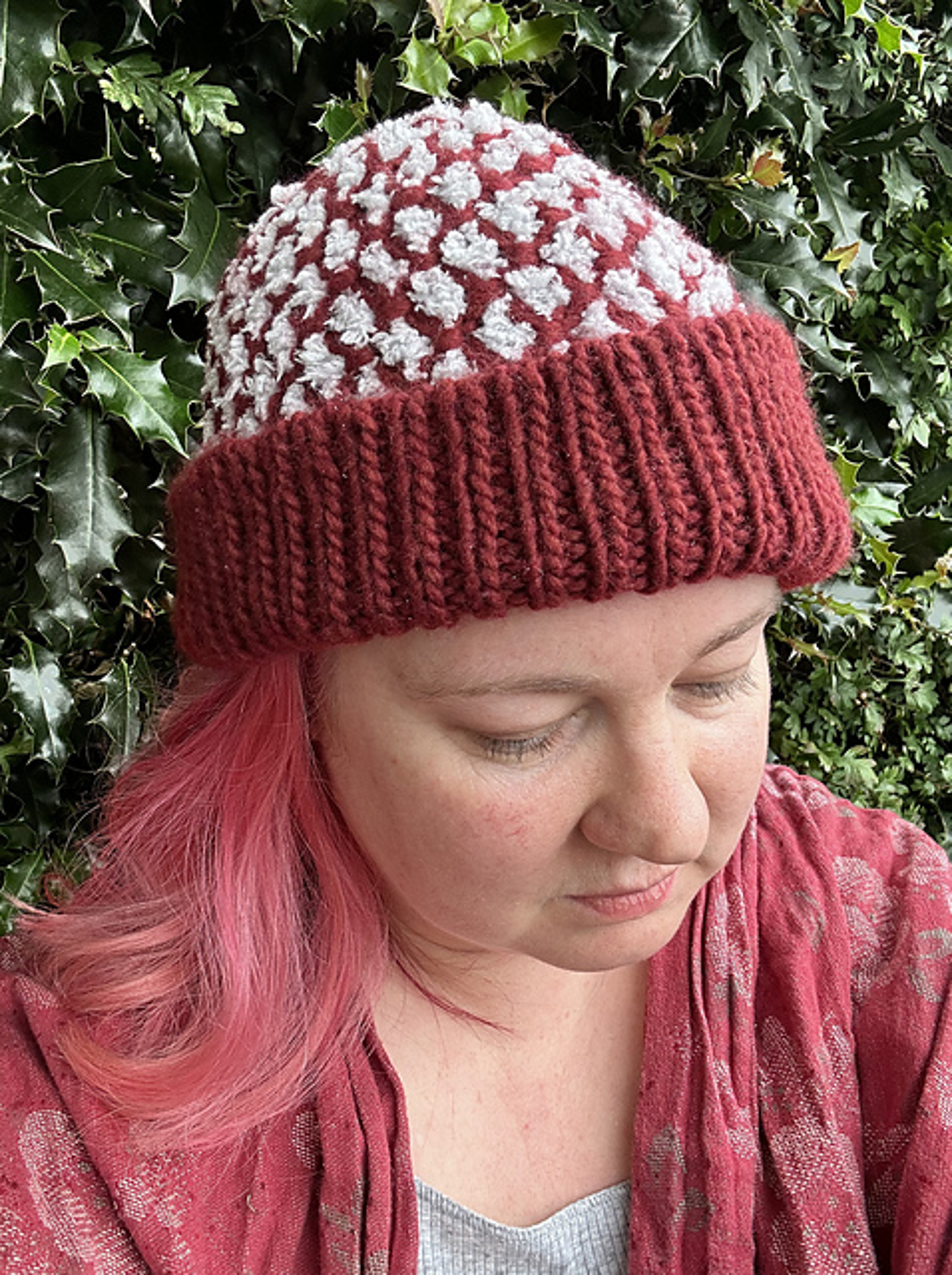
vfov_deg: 60.0
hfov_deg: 46.7
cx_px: 476
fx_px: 1103
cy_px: 638
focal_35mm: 30
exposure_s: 1/121
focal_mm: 2.69
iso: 40
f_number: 1.9
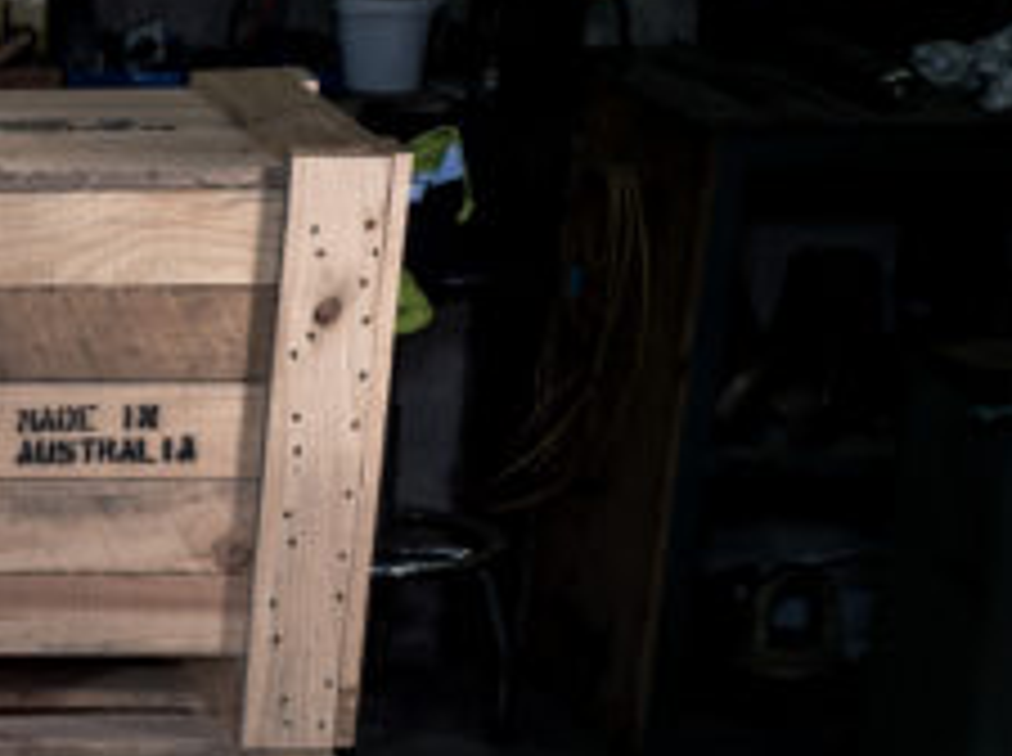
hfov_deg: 11.6
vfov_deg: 9.3
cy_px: 1089
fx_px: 4524
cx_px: -940
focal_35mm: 155
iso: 200
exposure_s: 1/250
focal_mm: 17
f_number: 5
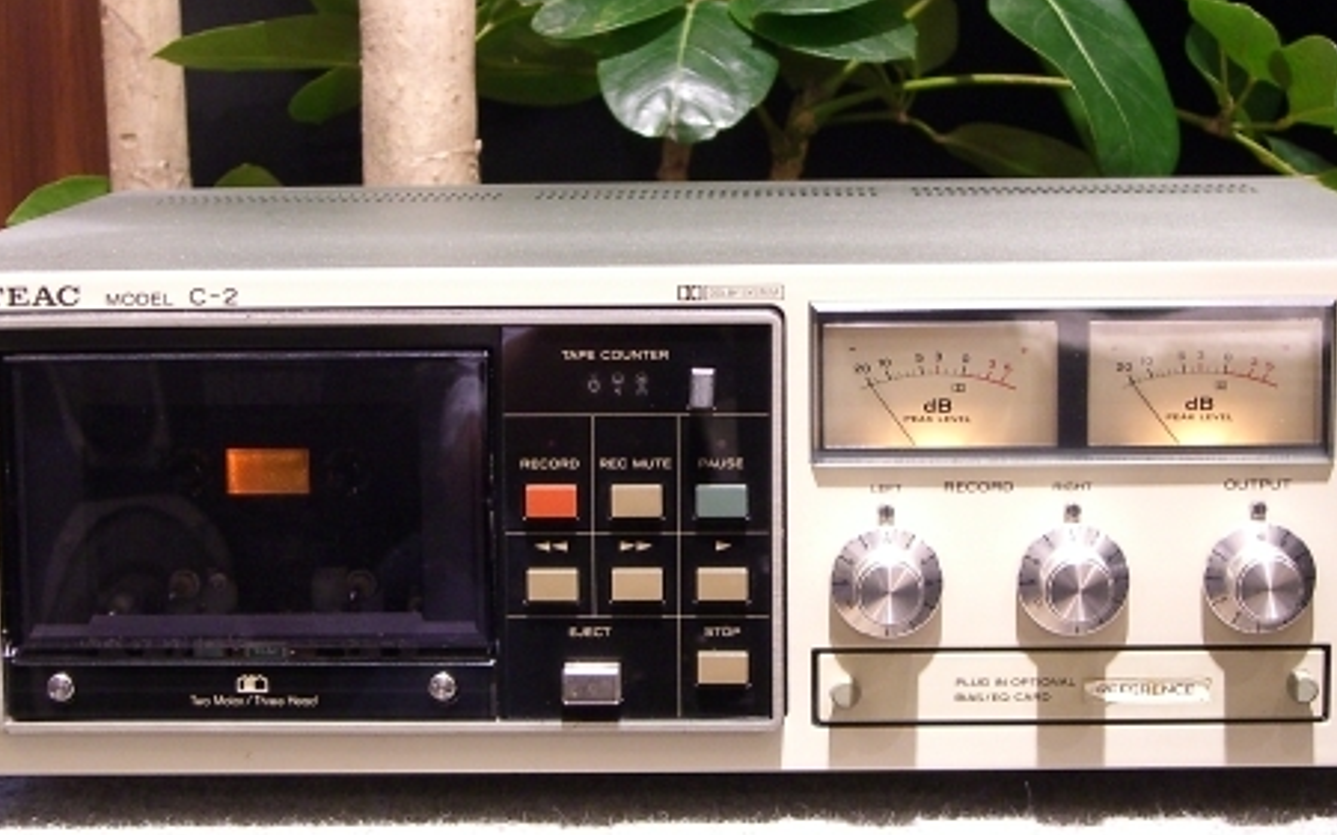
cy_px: 452
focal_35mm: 86
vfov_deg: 15.2
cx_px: 689
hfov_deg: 24.1
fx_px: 3133
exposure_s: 1/6
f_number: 3.6
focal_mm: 11.8
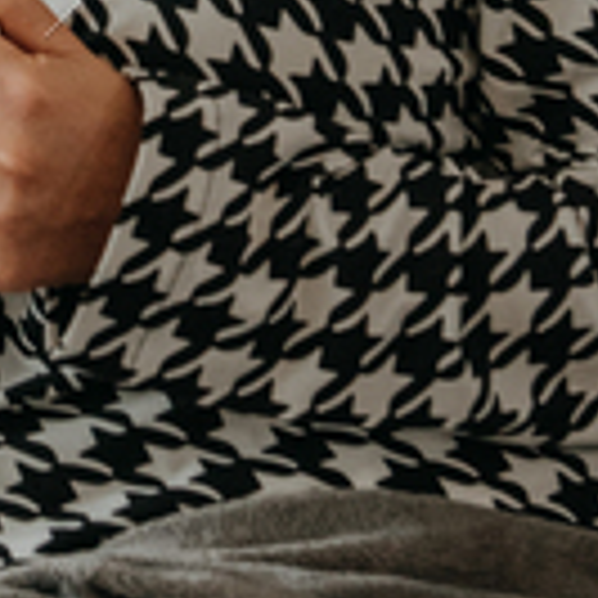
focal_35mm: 238
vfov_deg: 7.2
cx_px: -274
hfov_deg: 7.2
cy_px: -378
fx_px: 4652
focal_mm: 42
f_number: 3.5
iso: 1250
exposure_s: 1/160
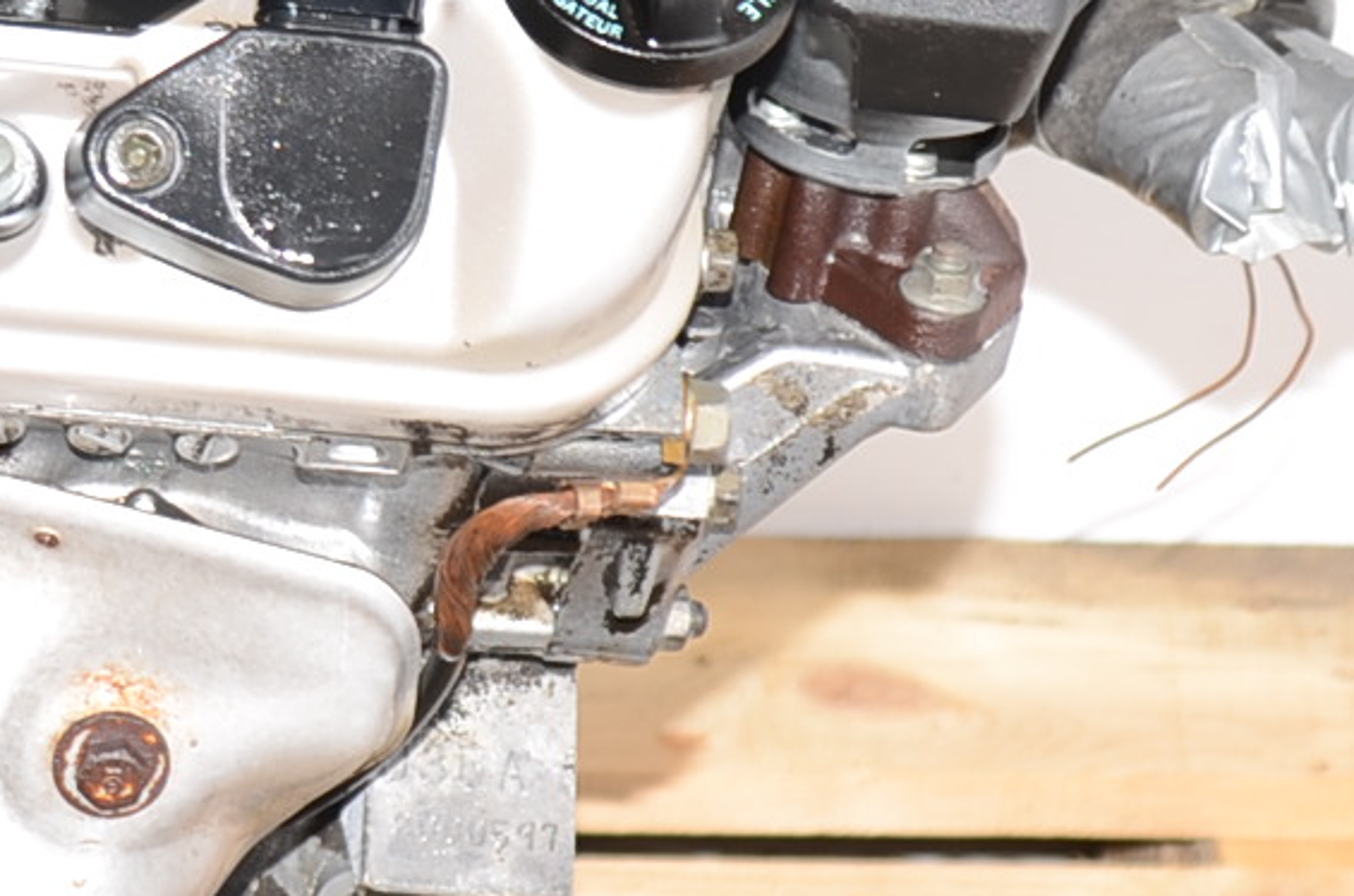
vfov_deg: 8.7
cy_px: 93
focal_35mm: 157
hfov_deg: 13.0
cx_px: 46
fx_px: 5892
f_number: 3.5
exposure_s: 1/100
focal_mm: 24
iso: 100
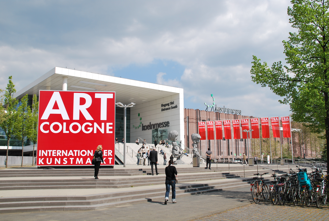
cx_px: 164
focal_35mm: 38
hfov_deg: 51.2
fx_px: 343
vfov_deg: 35.7
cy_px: 110
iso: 100
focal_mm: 25
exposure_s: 1/320
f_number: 9
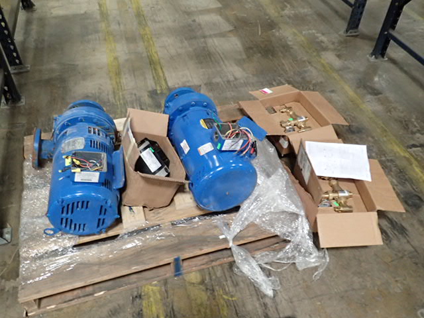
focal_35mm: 30
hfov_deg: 60.0
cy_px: 159
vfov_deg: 46.8
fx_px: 367
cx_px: 212
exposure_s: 1/30
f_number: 2.3
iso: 640
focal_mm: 5.5
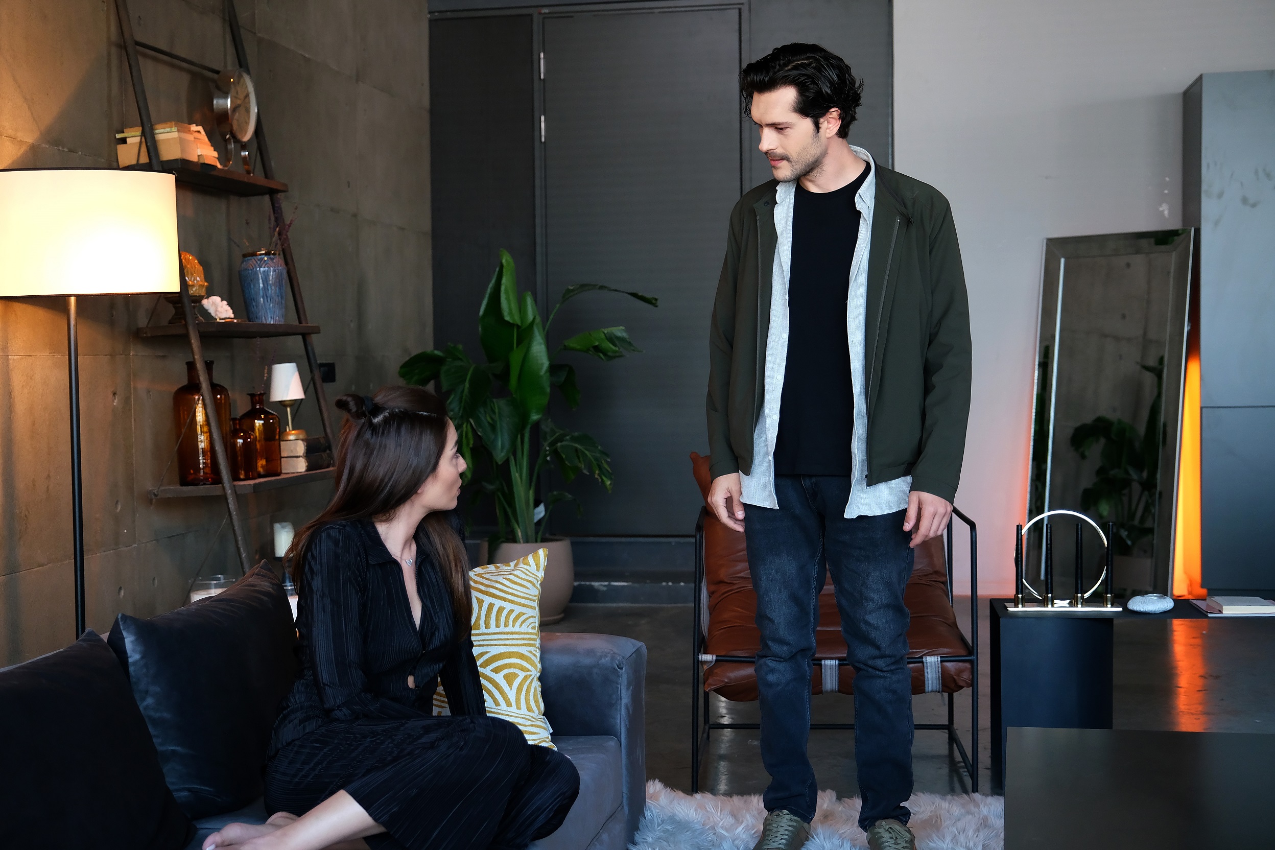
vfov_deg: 24.6
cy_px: 425
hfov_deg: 36.2
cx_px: 638
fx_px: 1948
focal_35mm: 55
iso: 1250
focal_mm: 36.5
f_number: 2.8
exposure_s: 1/125
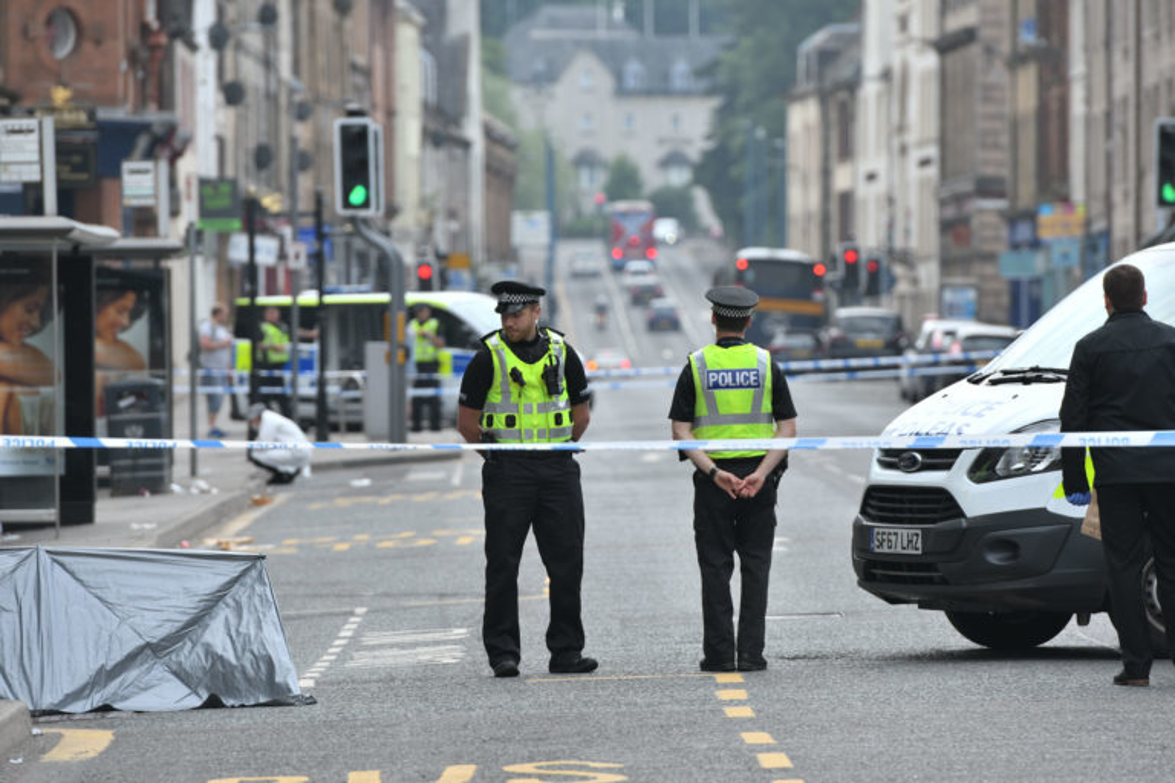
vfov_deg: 4.6
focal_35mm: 300
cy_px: 392
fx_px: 9791
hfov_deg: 6.9
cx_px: 588
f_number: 4
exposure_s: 1/1600
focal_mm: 200
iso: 500
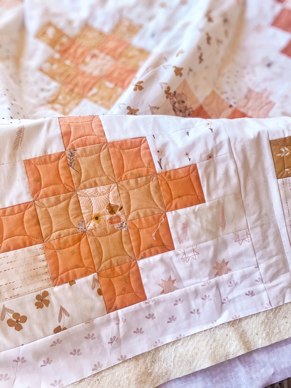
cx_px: 146
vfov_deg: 67.3
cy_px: 194
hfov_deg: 53.1
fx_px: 291
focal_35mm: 26
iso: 32
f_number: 1.8
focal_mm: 4.25
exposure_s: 1/293
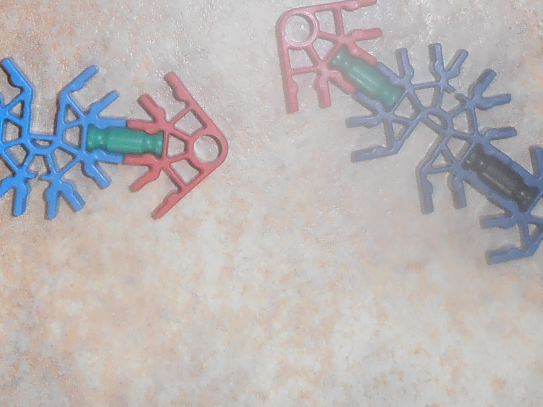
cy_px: -125
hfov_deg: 23.0
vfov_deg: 16.4
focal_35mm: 85
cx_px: 204
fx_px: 1333
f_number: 3
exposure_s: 1/30
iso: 125
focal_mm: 4.2
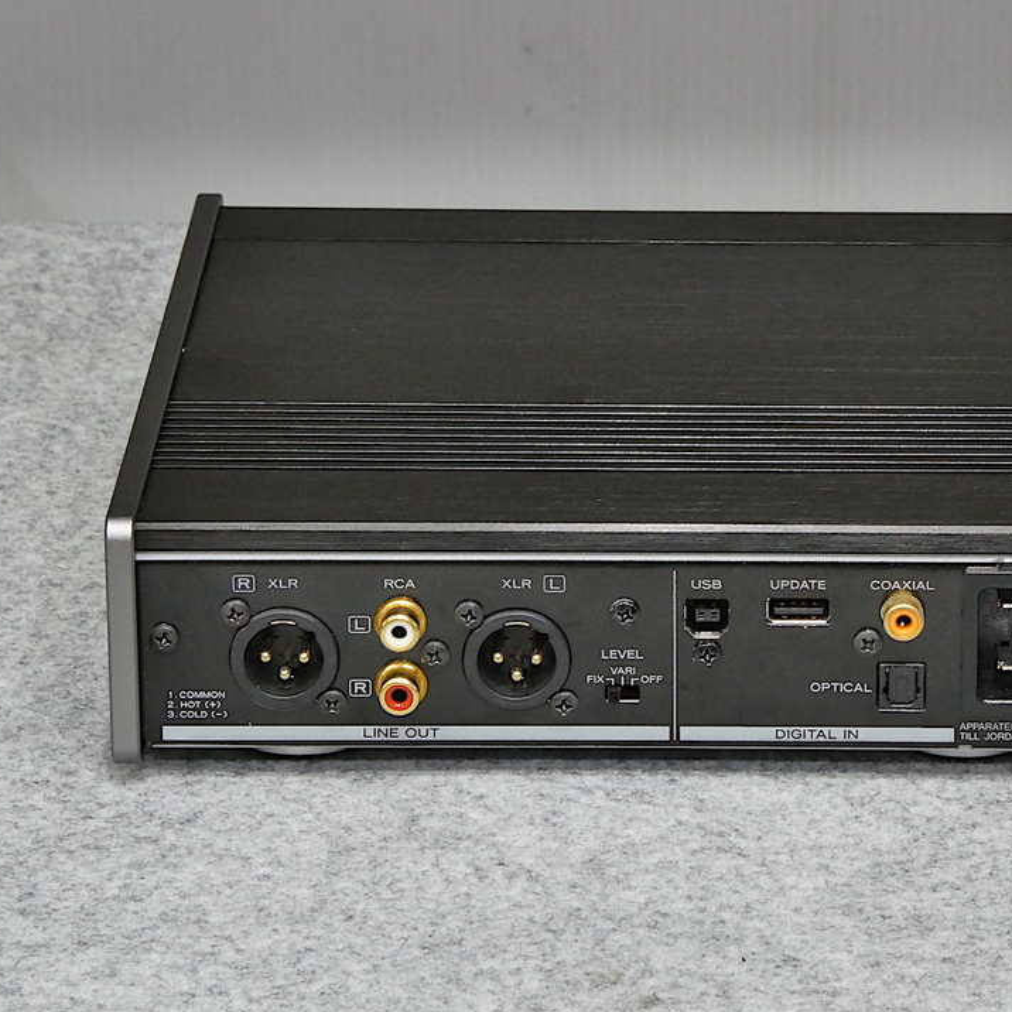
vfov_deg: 9.8
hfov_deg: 9.8
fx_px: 5921
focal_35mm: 179
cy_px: 507
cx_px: 612
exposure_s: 1/10
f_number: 7.1
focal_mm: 27.1
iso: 400
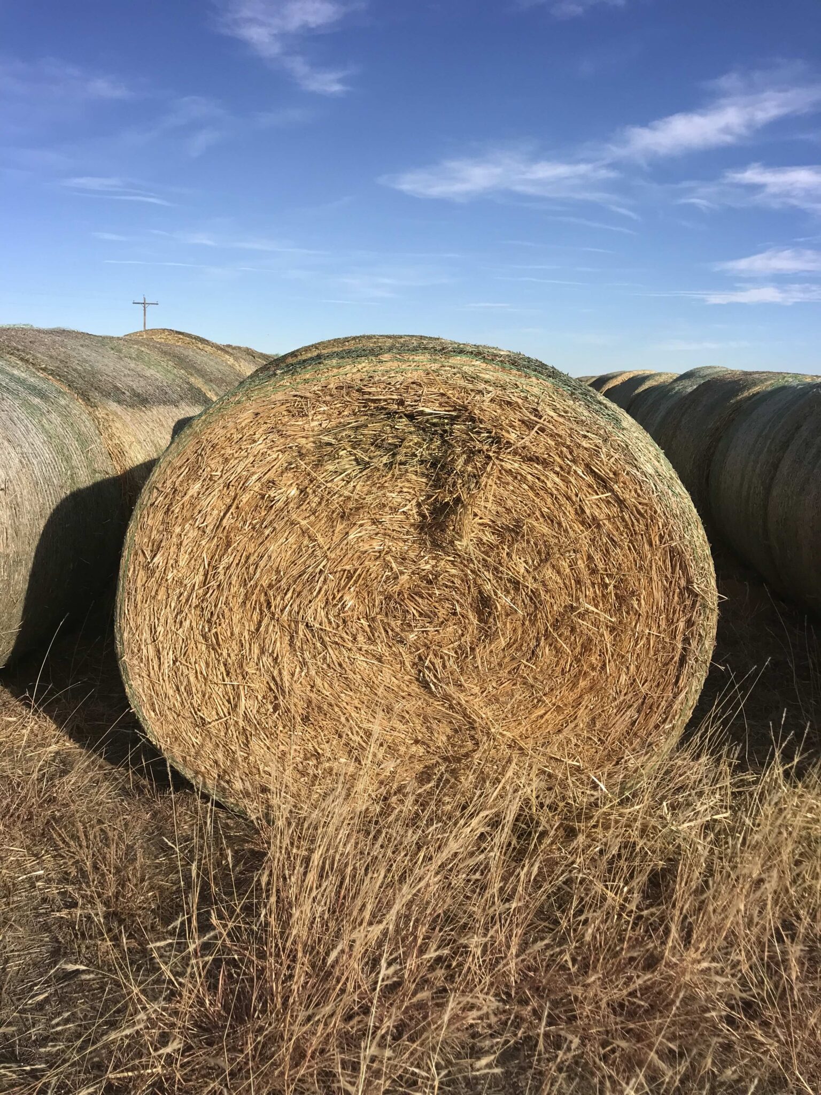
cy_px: 548
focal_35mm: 28
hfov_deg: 49.7
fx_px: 885
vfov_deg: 63.4
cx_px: 410
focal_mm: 3.99
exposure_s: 1/2817
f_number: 1.8
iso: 20
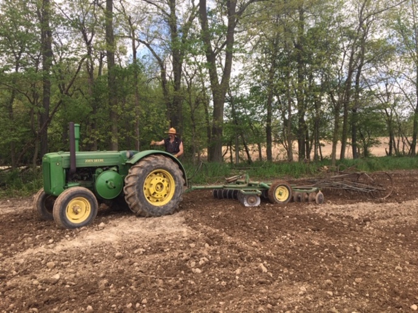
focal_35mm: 29
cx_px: 209
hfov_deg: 61.7
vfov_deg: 48.2
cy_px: 156
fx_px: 350
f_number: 2.2
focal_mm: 4.15
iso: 25
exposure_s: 1/582
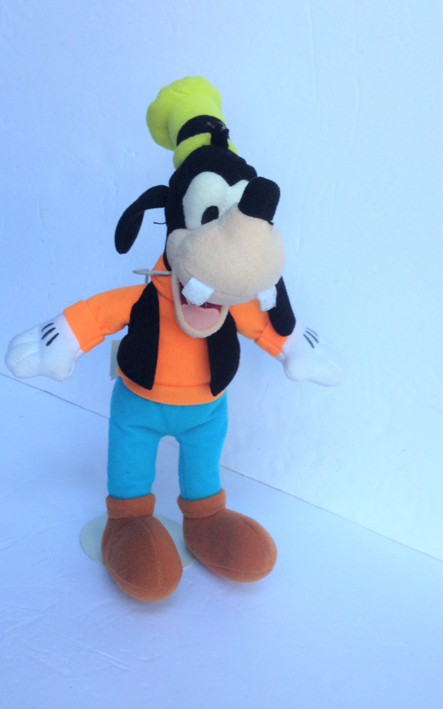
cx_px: 187
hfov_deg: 35.3
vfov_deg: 54.0
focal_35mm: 36
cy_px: 349
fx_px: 695
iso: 50
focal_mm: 4.12
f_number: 2.4
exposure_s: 1/40
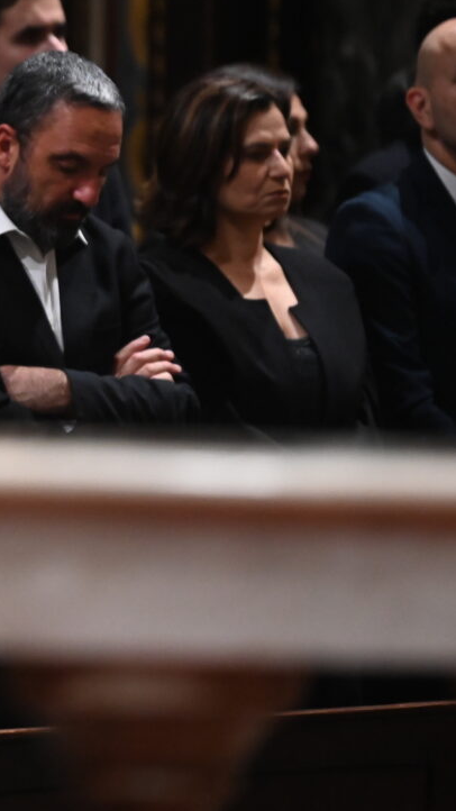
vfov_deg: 4.8
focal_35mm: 446
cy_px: 238
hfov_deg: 2.7
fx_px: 9589
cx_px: -292
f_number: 2.8
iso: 5000
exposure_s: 1/100
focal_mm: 200
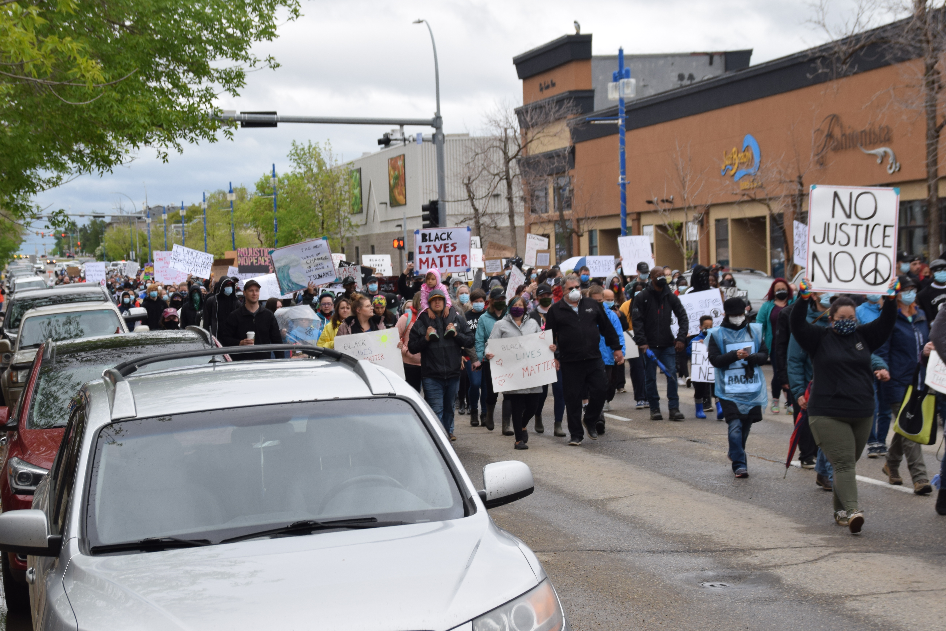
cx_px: 436
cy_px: 333
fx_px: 2365
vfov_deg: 15.2
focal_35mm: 90
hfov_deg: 22.6
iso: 220
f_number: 8
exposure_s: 1/250
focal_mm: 52
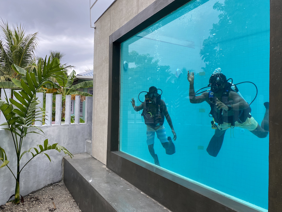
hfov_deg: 67.3
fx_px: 212
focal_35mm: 26
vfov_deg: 53.1
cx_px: 141
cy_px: 106
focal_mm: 4.25
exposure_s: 1/230
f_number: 1.8
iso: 32
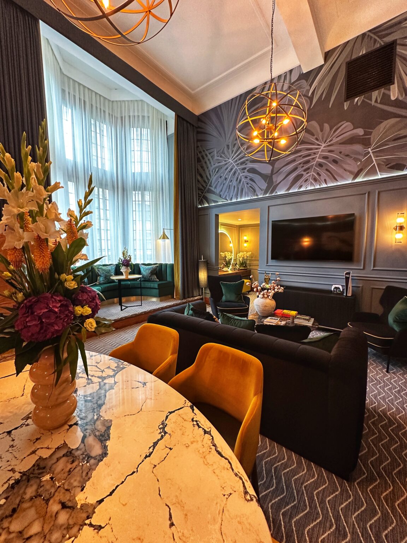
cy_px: 272
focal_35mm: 14
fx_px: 219
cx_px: 204
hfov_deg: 85.7
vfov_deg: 102.1
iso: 320
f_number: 2.2
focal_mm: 2.22
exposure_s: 1/50
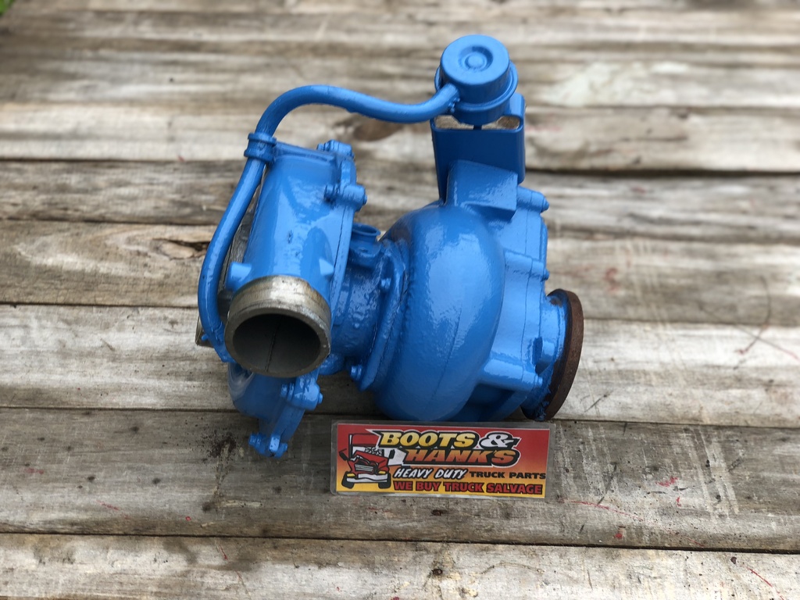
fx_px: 1202
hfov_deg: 36.8
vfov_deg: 28.0
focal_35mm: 52
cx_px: 400
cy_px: 300
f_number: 2.4
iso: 16
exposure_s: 1/126
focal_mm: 6
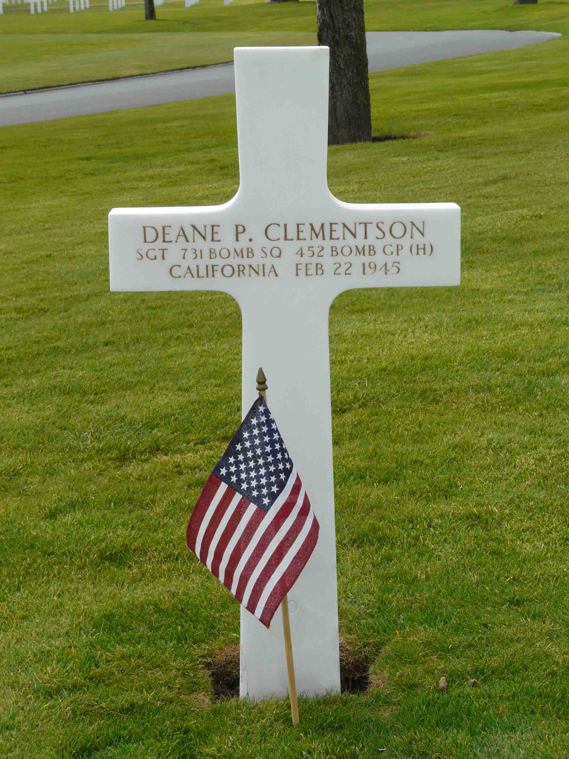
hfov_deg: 16.6
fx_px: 1951
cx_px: 284
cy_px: 380
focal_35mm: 89
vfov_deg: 22.0
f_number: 5.6
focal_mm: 14.7
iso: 100
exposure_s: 1/250
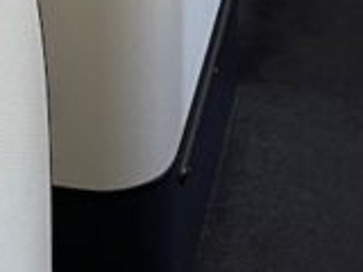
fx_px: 1741
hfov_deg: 11.8
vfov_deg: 7.9
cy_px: -501
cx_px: 41
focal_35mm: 166
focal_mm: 5.1
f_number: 1.6
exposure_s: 1/78
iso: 125
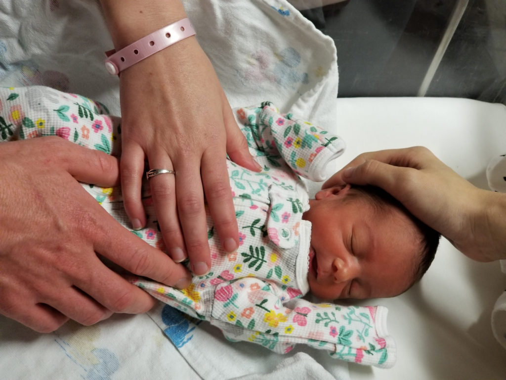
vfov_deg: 28.0
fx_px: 760
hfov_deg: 36.8
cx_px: 253
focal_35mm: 52
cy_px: 190
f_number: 2.4
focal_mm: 6
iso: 160
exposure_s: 1/27
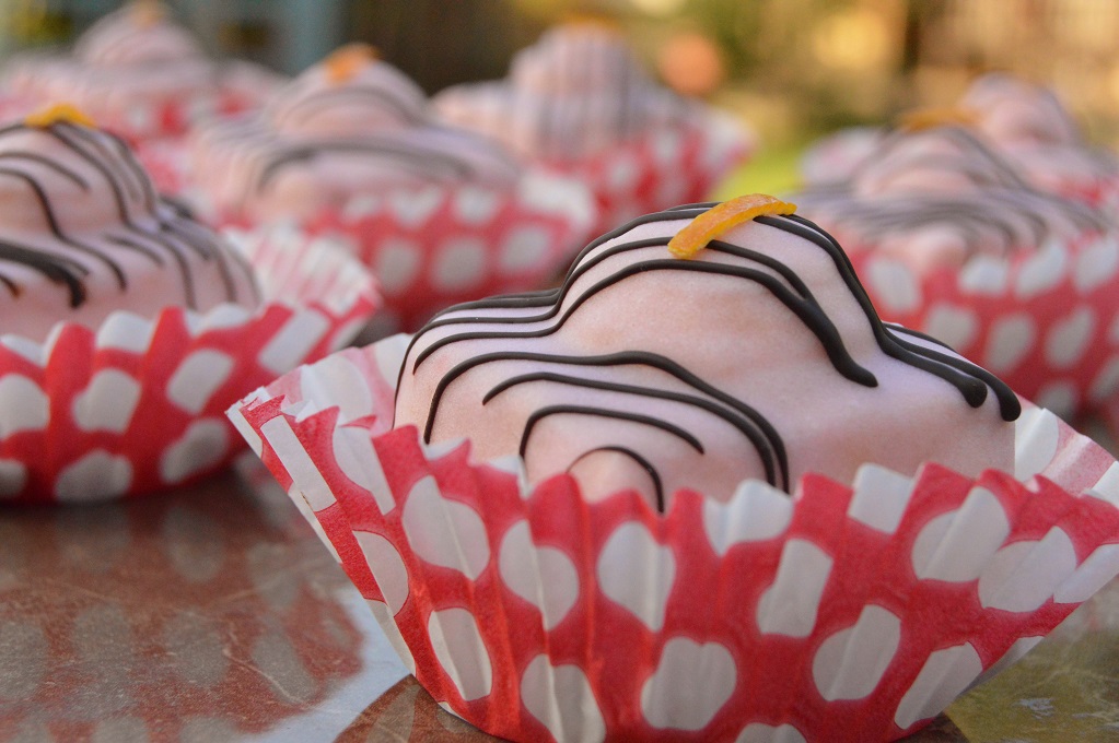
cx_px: 560
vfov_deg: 18.1
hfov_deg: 27.0
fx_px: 2329
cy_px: 372
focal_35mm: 75
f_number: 8
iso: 2500
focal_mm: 50
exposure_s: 1/1000
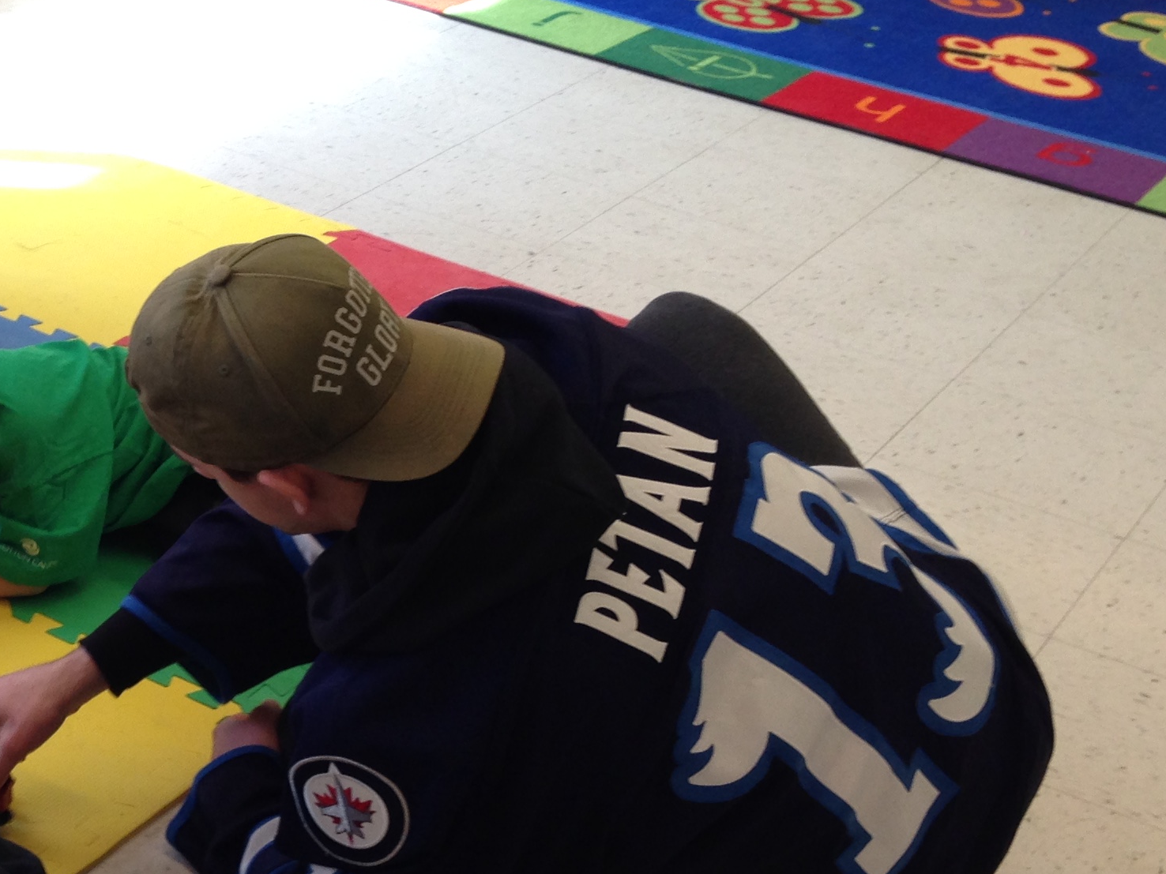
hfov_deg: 25.7
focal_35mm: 73
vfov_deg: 20.1
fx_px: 2459
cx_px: 72
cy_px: 569
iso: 50
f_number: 2.4
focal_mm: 4.12
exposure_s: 1/60
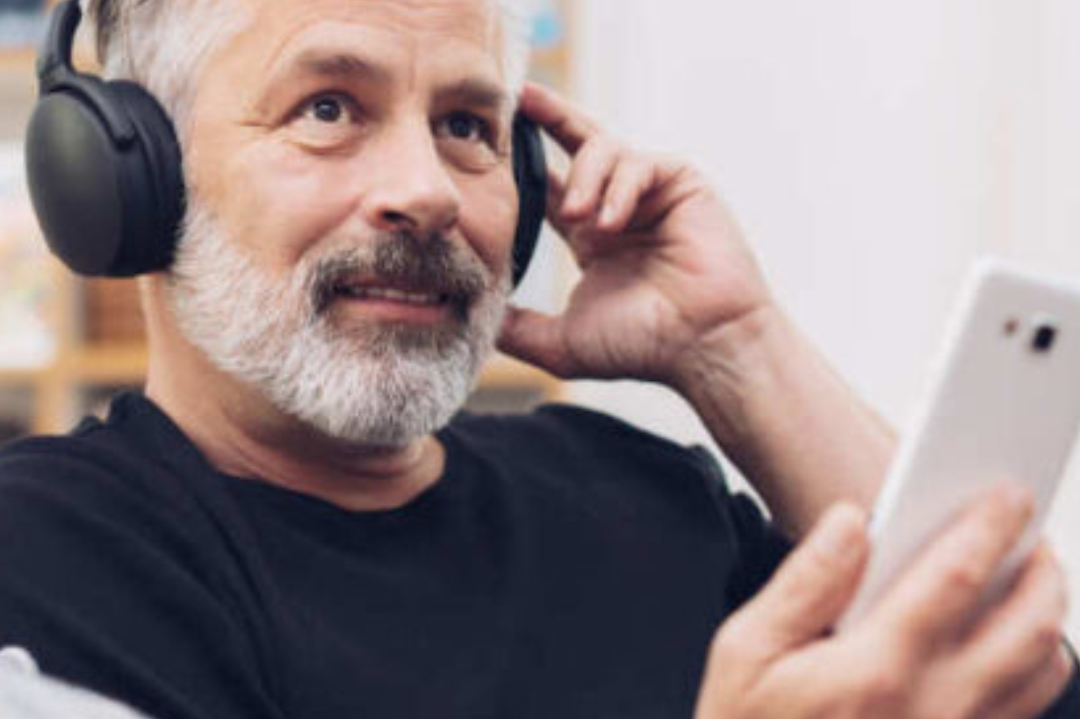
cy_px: 353
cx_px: 514
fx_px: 3089
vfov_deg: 13.3
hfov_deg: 19.8
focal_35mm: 103
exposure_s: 1/125
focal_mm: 55
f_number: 2.2
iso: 200
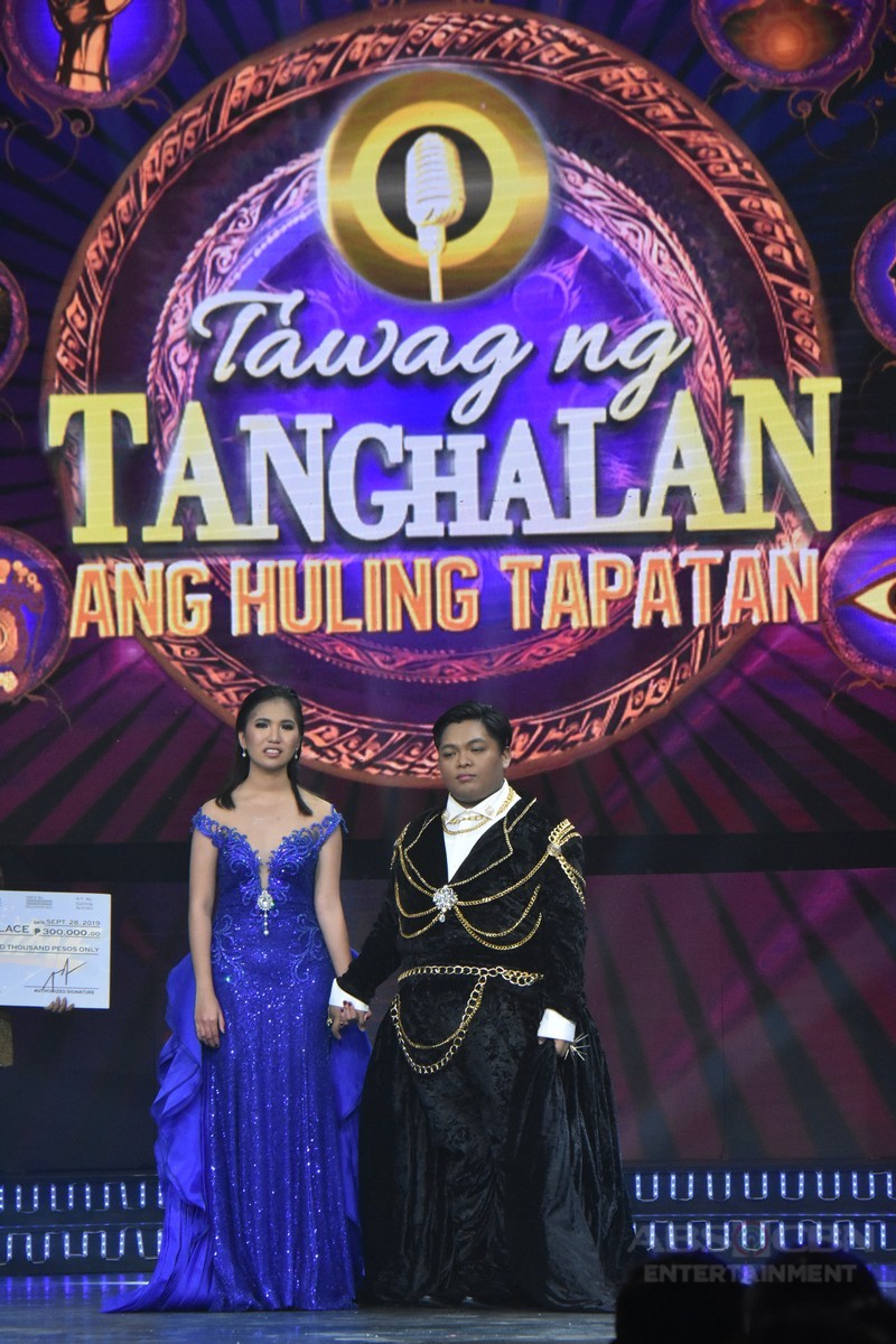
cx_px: 448
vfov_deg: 10.2
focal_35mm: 202
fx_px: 7559
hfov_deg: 6.8
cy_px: 672
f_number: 10
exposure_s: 1/320
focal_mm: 135
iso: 3200
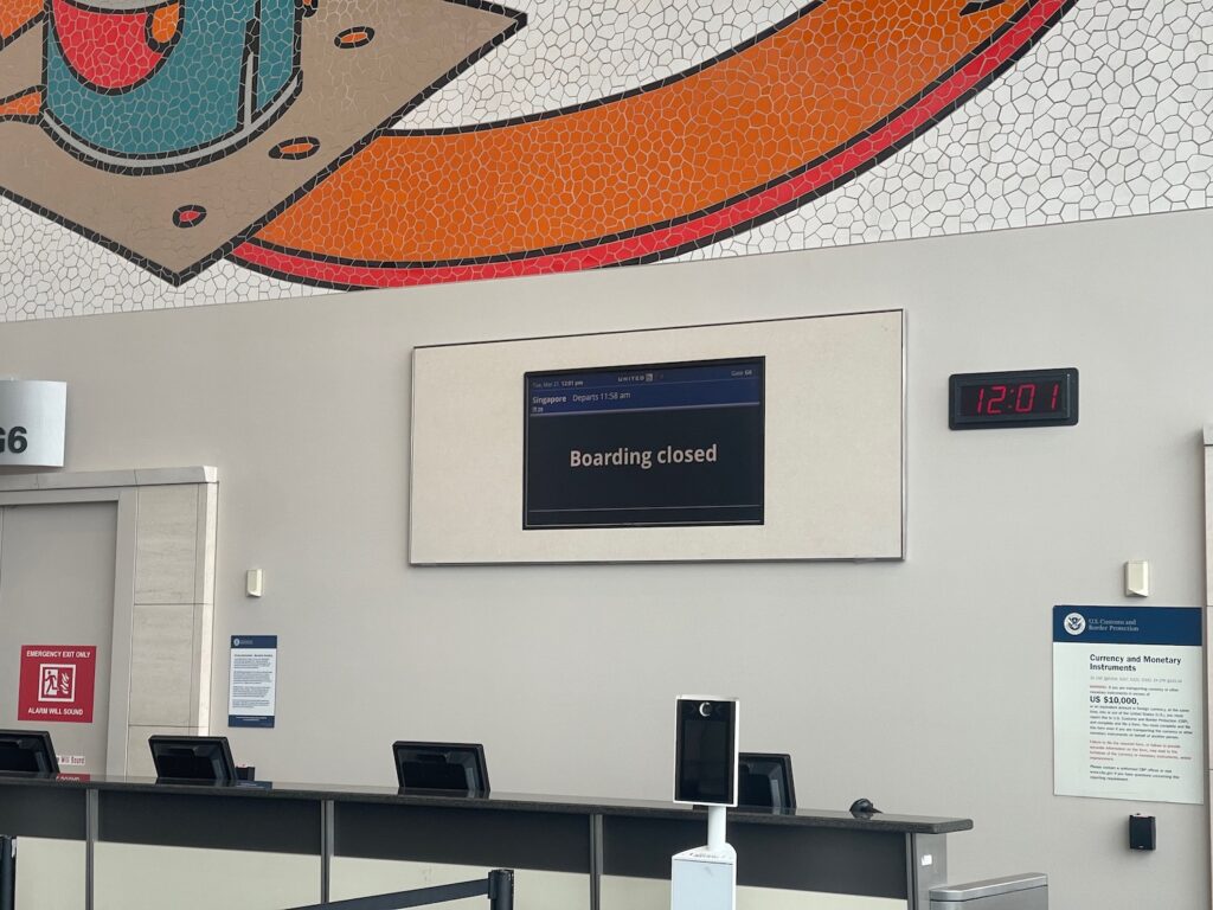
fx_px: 2243
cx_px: 606
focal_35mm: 64
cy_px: 455
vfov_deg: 22.9
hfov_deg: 30.3
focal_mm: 7.5
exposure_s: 1/99
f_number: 2.2
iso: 32
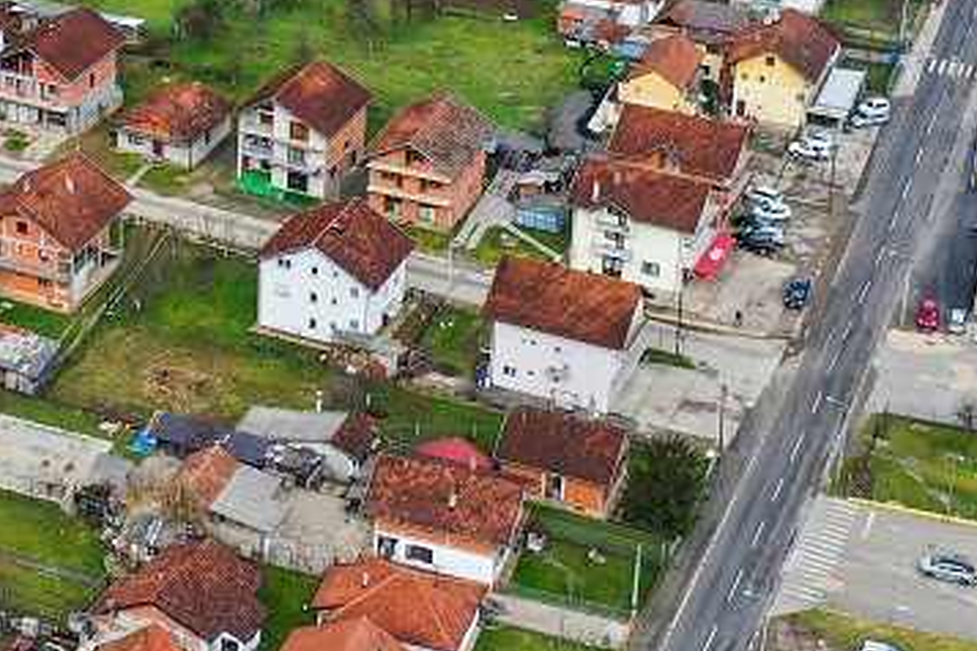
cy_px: -112
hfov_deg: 21.2
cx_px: 104
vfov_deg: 14.1
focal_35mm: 94
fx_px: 2551
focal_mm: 10.26
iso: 100
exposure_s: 1/50
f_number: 4.5
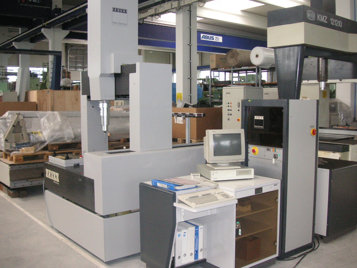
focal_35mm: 37
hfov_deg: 50.1
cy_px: 134
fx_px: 382
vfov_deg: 38.7
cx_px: 178
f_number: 2.8
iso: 160
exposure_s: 1/180
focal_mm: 6.1
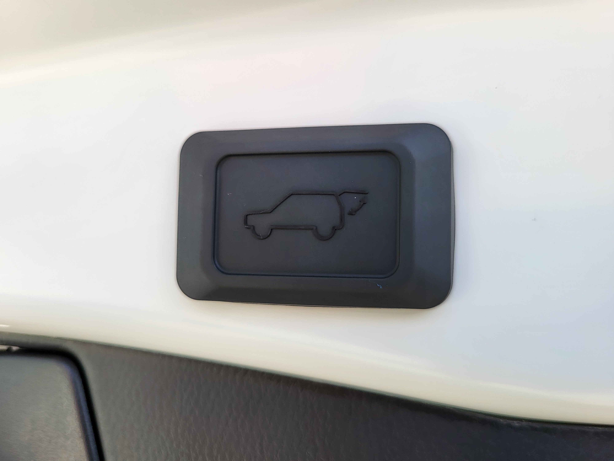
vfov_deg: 53.1
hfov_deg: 67.3
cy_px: 230
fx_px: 461
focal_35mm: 26
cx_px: 307
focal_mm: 5.4
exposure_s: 1/383
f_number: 1.8
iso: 40
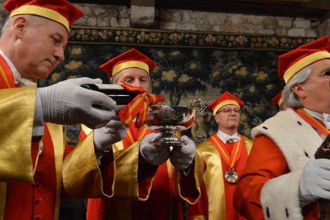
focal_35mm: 33
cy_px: 112
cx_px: 155
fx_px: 303
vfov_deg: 40.0
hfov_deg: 57.2
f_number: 7.1
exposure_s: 1/80
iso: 2000
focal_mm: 31
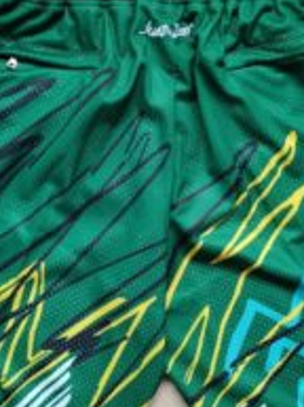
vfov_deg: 38.2
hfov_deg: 29.0
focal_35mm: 50
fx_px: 587
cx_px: 137
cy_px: 188
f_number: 1.8
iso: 320
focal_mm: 4.75
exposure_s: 1/100
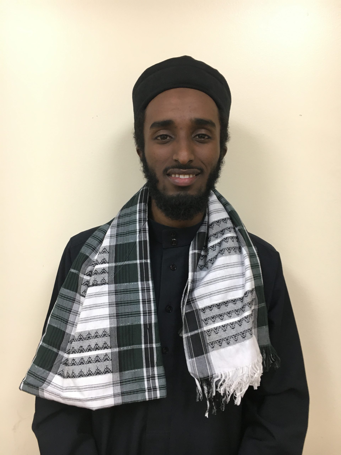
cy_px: 228
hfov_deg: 48.2
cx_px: 170
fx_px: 381
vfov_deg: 61.7
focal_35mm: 29
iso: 80
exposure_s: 1/30
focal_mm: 4.15
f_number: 2.2
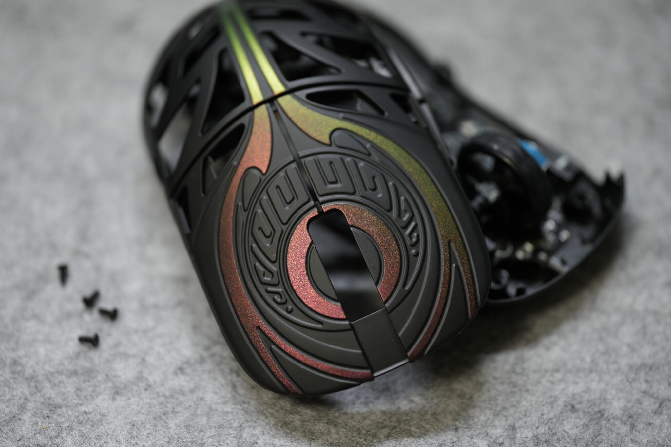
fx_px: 1305
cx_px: 336
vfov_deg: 19.5
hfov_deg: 28.8
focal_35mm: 70
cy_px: 224
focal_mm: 70
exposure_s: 1/60
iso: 400
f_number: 2.8
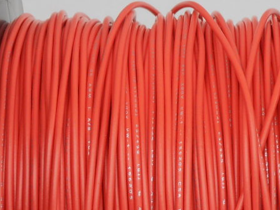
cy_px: 279
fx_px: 1633
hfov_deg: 9.8
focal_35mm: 202
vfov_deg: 7.3
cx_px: 225
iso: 110
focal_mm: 10.5
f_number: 5.1
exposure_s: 1/30
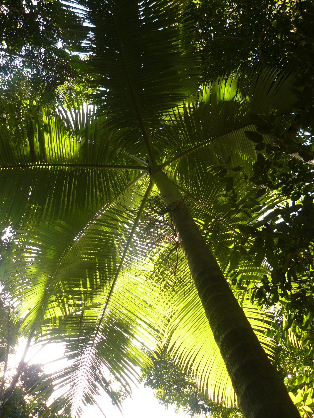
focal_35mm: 36
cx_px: 157
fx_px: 435
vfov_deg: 51.4
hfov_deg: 39.7
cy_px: 209
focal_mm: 6
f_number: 2.8
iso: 100
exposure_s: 1/80
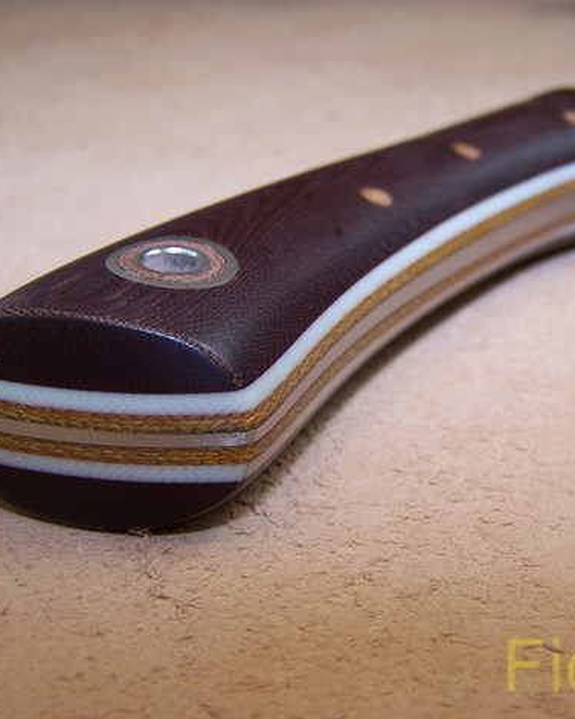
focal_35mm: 53
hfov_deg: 28.4
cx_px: 394
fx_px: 1127
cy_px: 354
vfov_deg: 35.4
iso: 80
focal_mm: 6.7
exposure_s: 1/125
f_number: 2.8
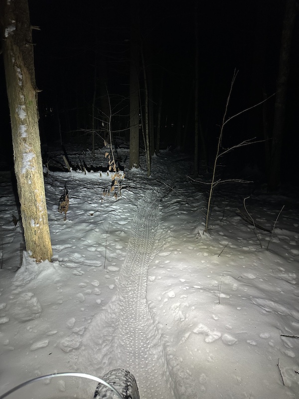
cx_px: 150
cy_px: 200
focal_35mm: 24
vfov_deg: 71.6
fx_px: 276
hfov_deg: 56.8
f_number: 1.78
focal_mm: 6.86
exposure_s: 1/81
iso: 250
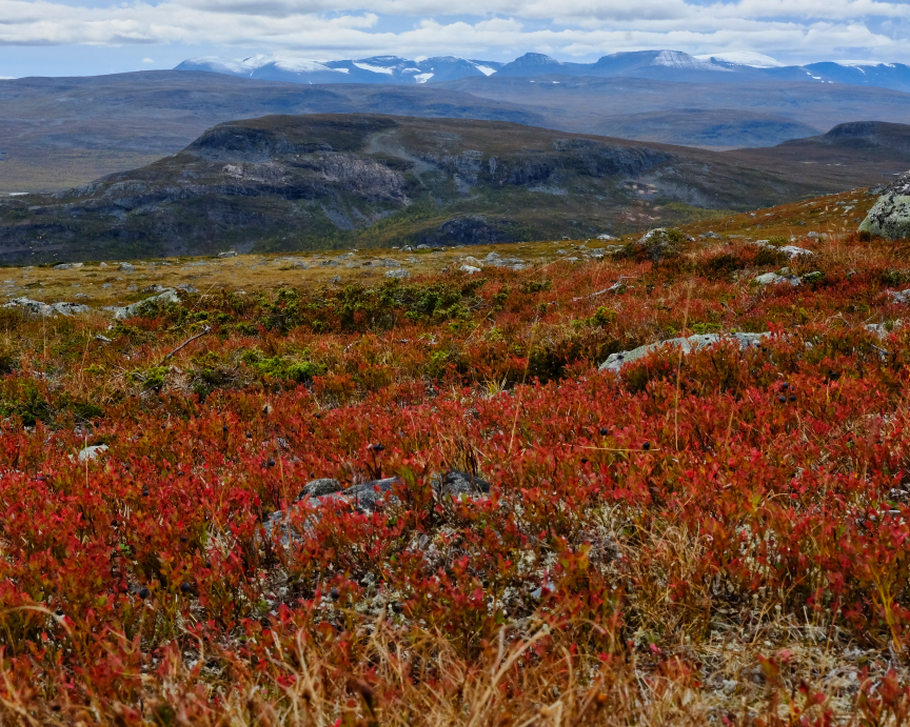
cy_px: 368
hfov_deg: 26.1
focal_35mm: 73
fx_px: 1966
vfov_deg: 21.0
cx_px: 432
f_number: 22
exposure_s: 1/42
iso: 500
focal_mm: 37.4
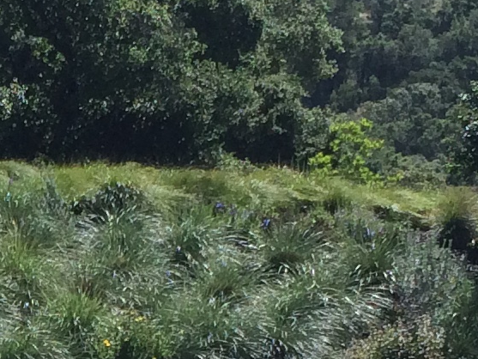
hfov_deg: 11.3
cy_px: 607
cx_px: -166
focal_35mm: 170
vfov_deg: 8.5
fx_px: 2348
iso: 32
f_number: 2.2
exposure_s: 1/1709
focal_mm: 4.15
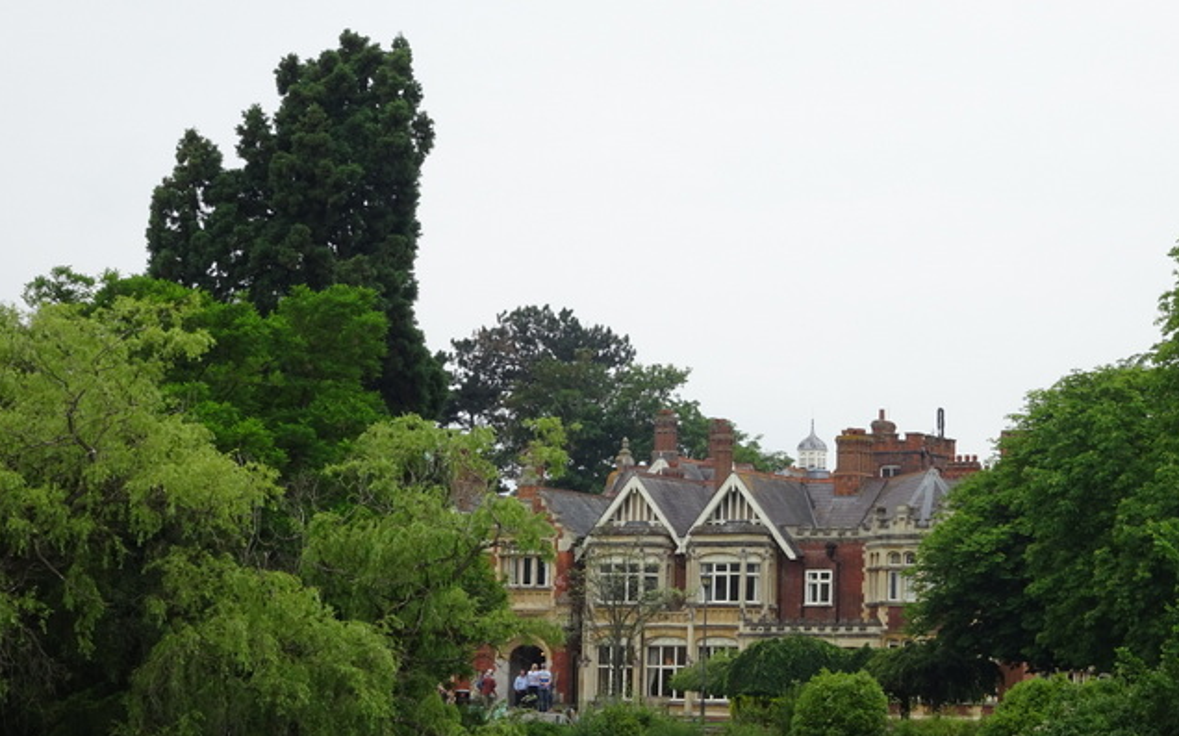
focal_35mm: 120
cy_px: 467
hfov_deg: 17.4
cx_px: 680
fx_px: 3854
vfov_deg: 10.9
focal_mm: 15.45
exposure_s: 1/160
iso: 80
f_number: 5
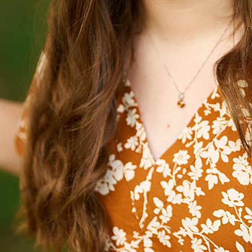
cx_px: 237
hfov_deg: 4.8
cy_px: 42
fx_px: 3006
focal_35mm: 365
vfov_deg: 4.8
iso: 100
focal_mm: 105
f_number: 1.4
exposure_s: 1/400
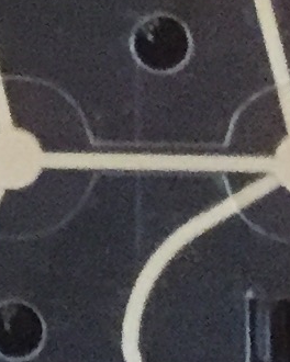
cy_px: -374
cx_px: -821
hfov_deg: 5.0
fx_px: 3004
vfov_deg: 6.7
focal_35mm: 280
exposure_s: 1/17
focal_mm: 4.15
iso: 400
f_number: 2.2
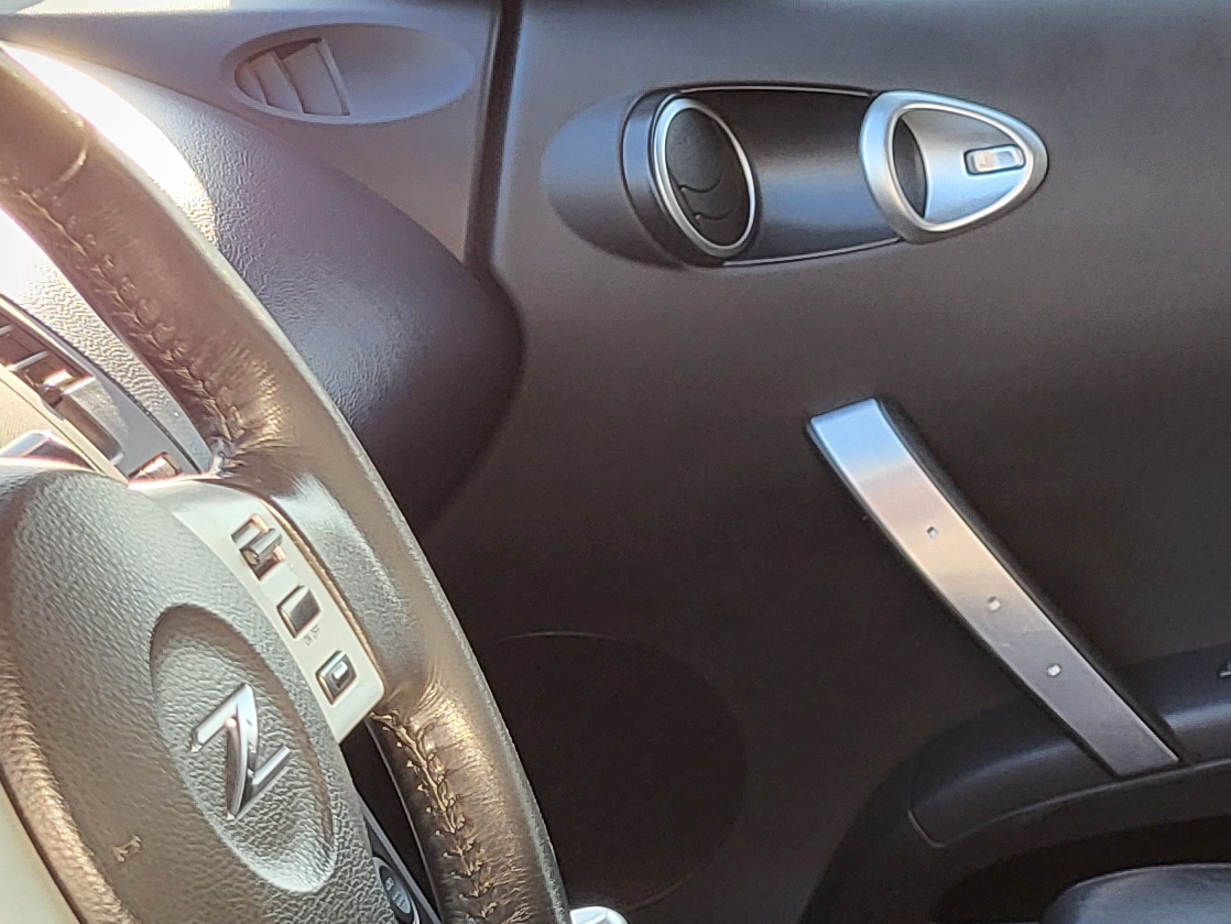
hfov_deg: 18.7
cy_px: 1428
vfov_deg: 14.7
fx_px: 3308
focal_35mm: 93
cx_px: 1839
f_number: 1.8
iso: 64
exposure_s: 1/120
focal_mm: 5.4
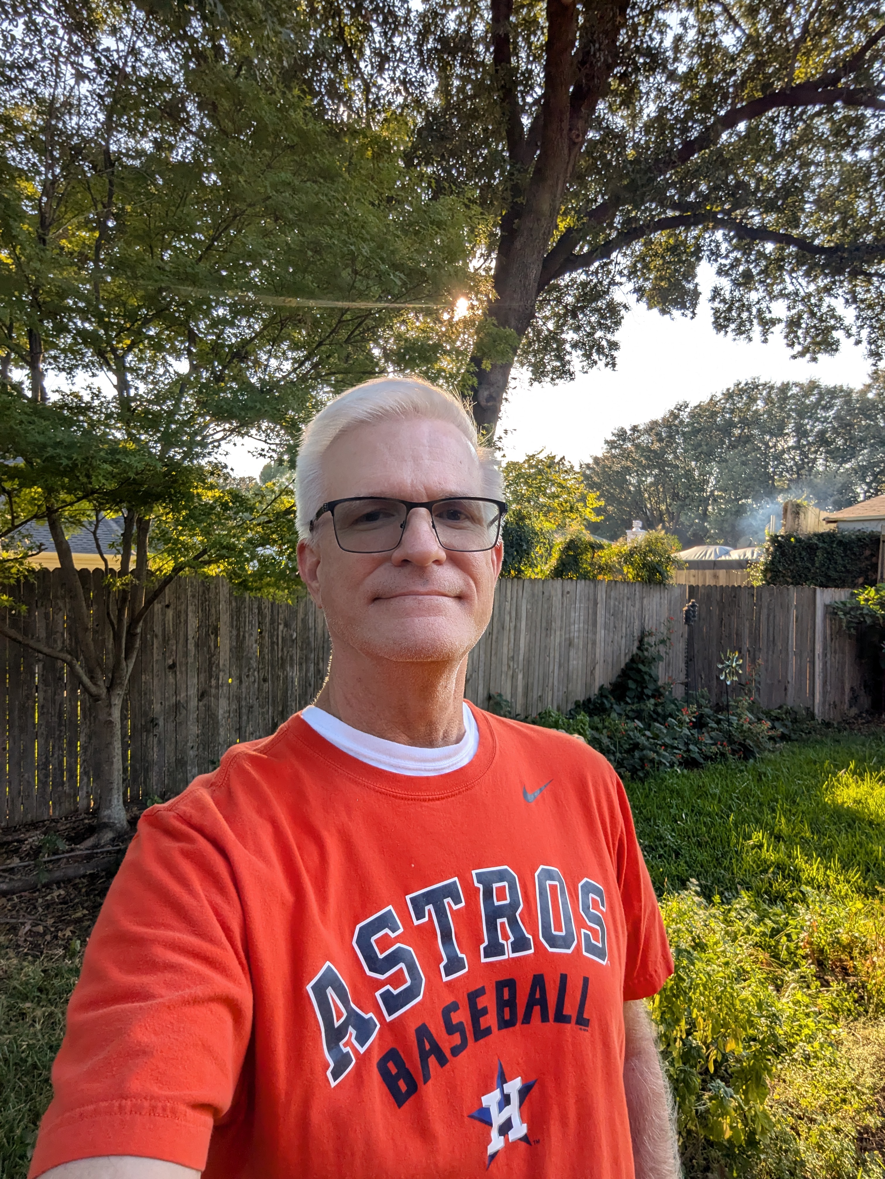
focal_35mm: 21
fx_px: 716
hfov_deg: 63.4
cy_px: 590
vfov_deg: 79.0
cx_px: 442
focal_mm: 2.74
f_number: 2.2
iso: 44
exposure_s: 1/626
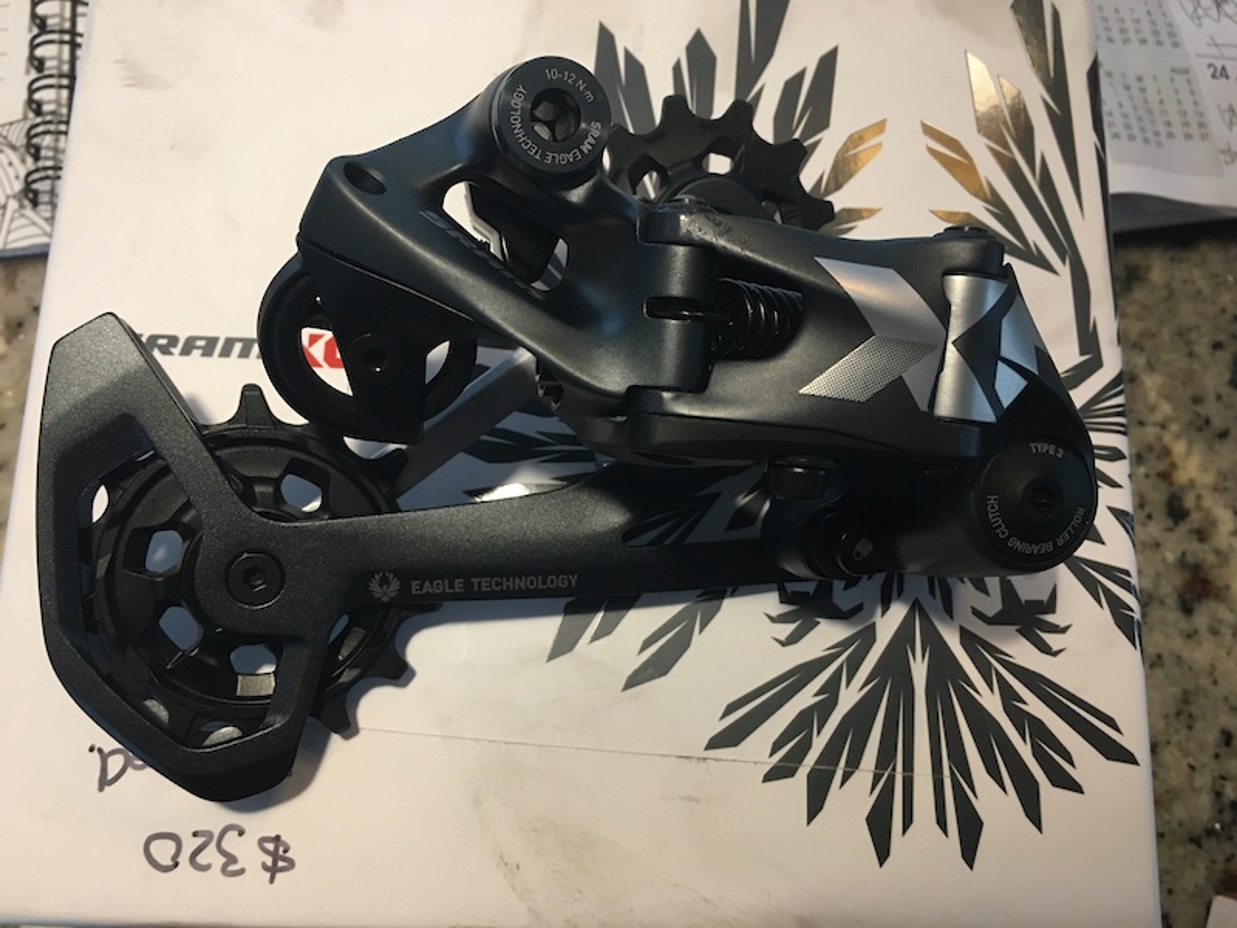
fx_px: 1036
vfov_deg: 48.2
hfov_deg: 61.7
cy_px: 464
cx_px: 618
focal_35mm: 29
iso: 125
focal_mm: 4.15
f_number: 2.2
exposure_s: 1/30
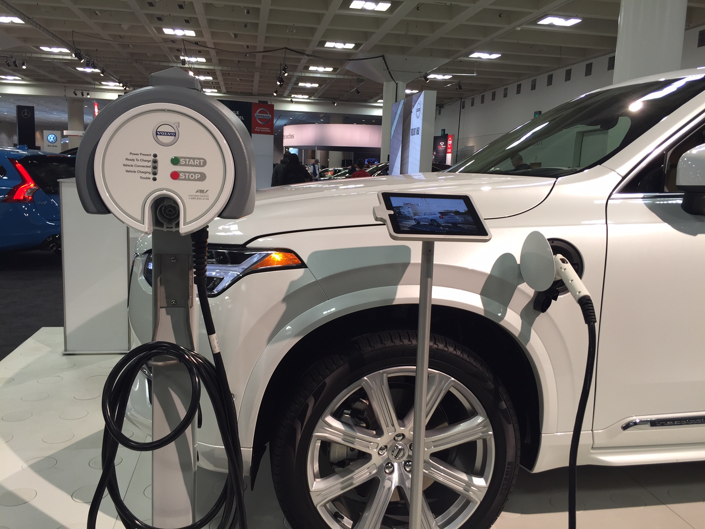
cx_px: 352
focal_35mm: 29
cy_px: 264
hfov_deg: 61.7
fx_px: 591
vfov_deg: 48.2
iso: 32
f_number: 2.2
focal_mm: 4.15
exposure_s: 1/40
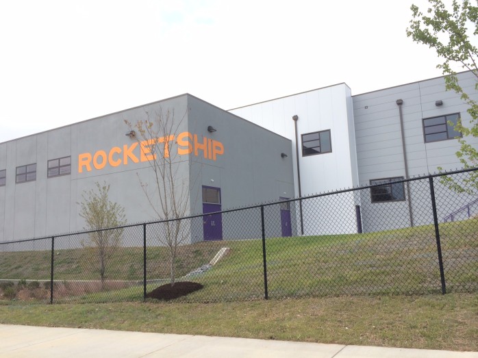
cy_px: 179
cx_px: 239
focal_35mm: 30
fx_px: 414
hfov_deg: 60.0
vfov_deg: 46.8
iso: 32
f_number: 2.2
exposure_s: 1/1414
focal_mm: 4.12
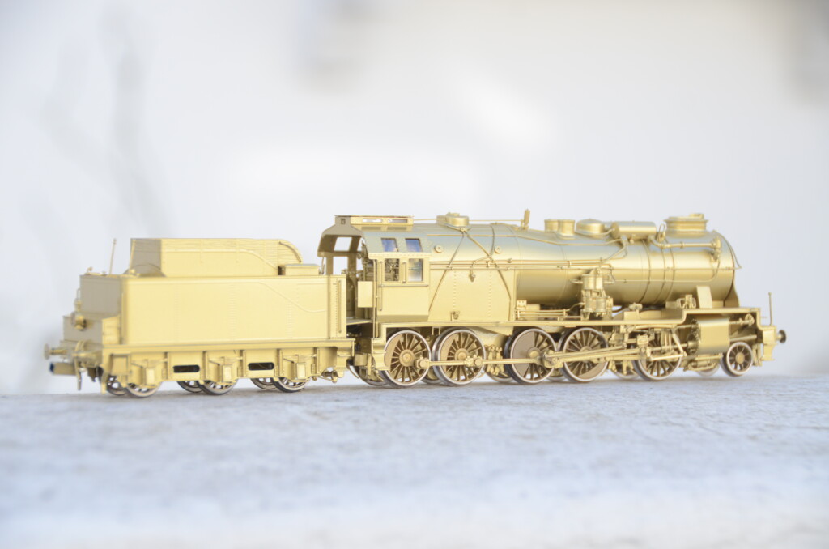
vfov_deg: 11.4
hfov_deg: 17.1
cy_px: 274
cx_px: 414
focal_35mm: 120
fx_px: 2757
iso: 400
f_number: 5
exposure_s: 1/320
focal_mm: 80
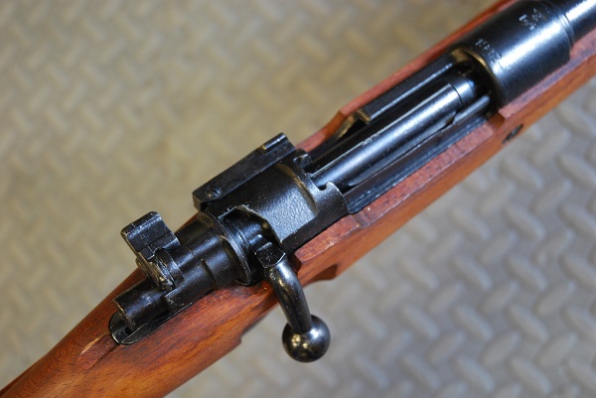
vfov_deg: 23.8
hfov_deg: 35.0
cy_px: 199
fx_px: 944
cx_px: 298
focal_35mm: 57
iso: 900
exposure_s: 1/30
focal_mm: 38
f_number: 4.2
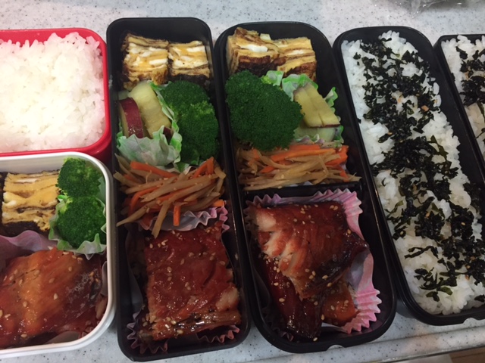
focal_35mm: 29
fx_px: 406
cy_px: 182
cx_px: 242
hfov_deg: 61.7
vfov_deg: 48.2
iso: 250
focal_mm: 4.15
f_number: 2.2
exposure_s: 1/24
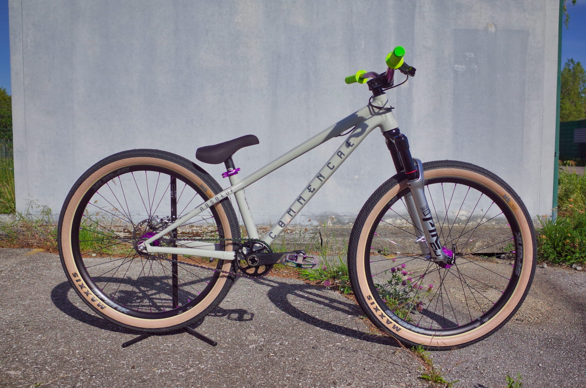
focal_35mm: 35
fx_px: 569
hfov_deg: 54.5
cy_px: 194
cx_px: 293
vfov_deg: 37.7
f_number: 2.8
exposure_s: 1/2500
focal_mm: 18.3
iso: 320
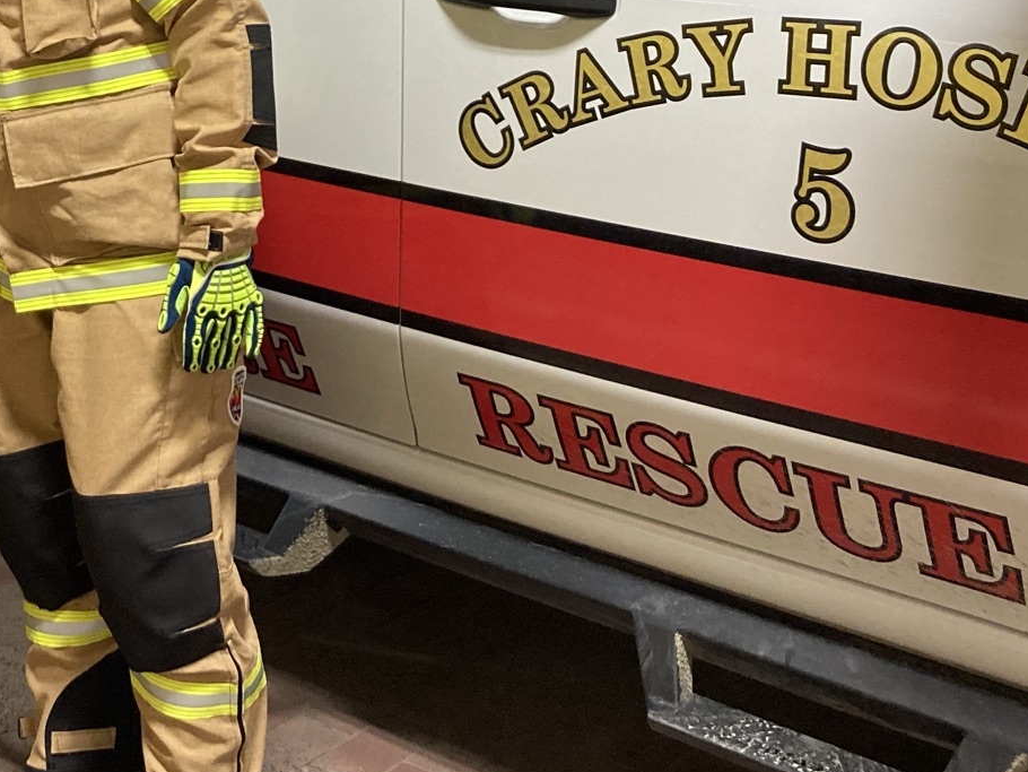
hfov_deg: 29.8
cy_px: 20
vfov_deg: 22.5
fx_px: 1871
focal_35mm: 63
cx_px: 157
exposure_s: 1/60
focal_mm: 3.99
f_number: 1.8
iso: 200
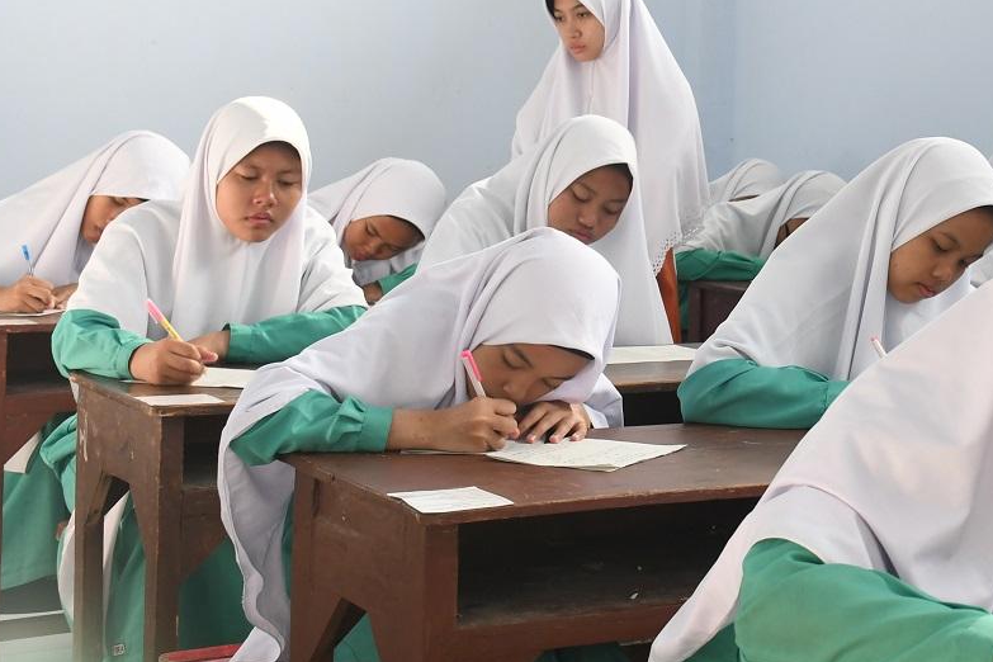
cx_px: 913
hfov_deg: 23.5
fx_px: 2317
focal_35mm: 84
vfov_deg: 16.1
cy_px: 127
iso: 640
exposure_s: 1/80
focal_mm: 30
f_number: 5.6
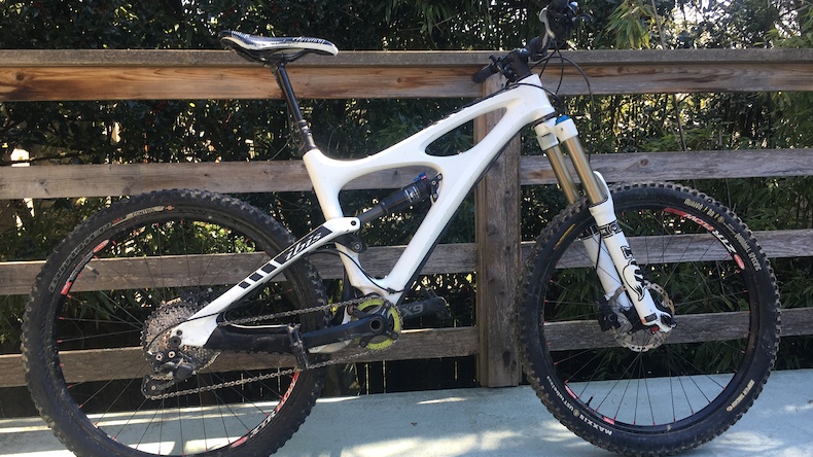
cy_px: 237
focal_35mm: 32
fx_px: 690
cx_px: 406
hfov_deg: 61.0
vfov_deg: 36.7
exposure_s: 1/125
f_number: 2.2
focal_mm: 4.15
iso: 25
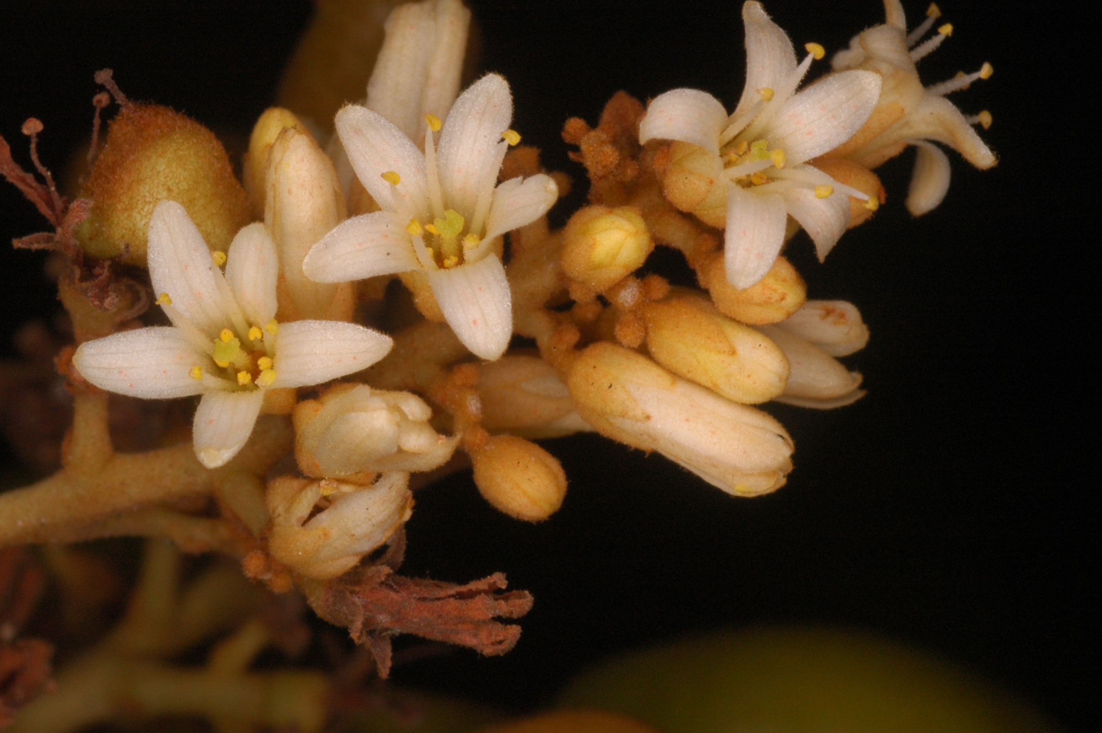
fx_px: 3425
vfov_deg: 12.2
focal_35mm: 112
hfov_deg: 18.3
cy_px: 307
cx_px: 460
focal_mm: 60
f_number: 51
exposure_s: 1/1250
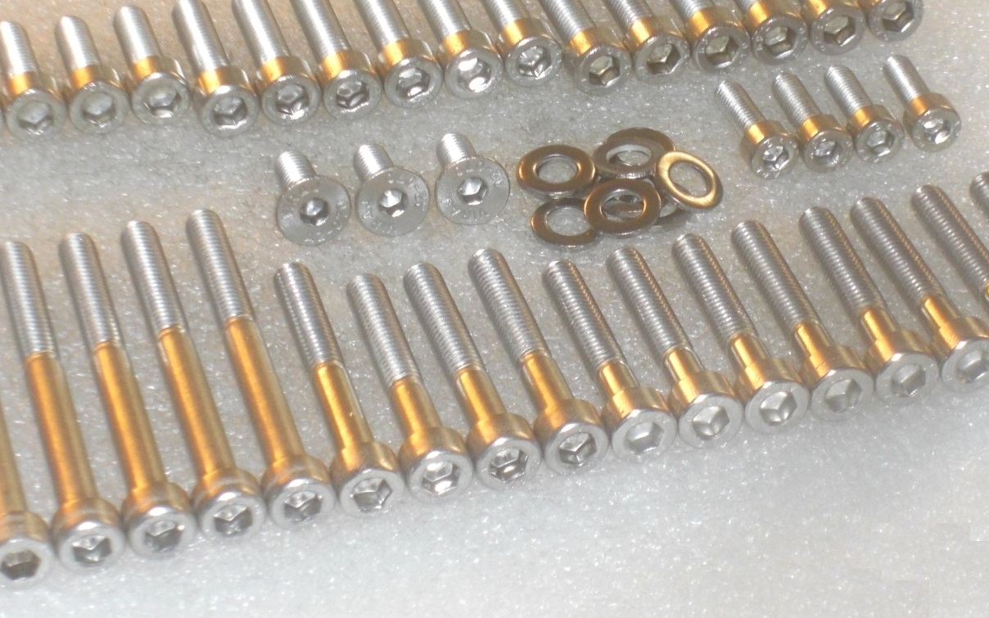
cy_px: 256
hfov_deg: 13.1
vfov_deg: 8.2
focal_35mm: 160
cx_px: 419
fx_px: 4313
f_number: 5.1
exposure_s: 1/60
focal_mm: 23.7
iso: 400
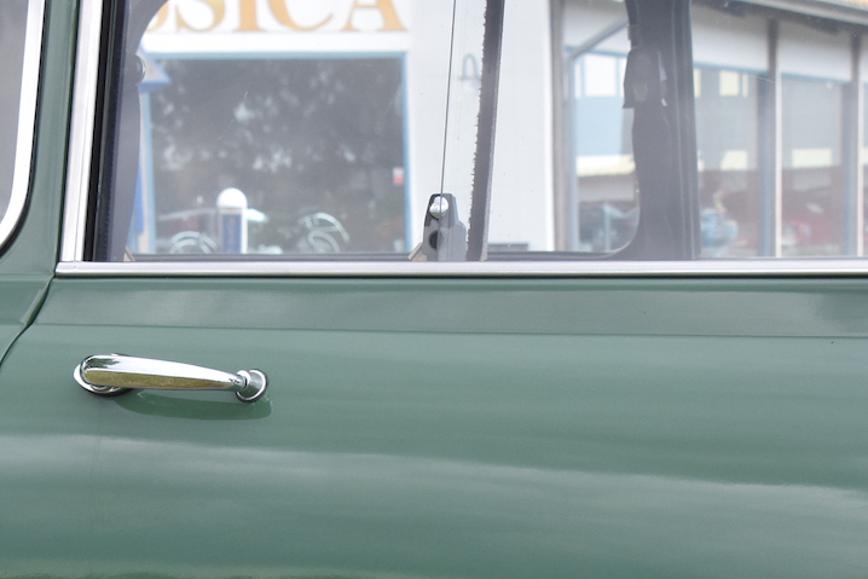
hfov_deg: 17.5
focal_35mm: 117
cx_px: 447
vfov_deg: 11.6
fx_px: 2821
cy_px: 630
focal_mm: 28
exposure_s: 1/500
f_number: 8
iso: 560
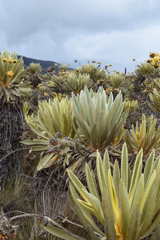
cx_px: 80
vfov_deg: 45.0
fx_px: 290
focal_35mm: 44
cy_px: 120
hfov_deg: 30.9
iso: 400
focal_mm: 29
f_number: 10
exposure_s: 1/320
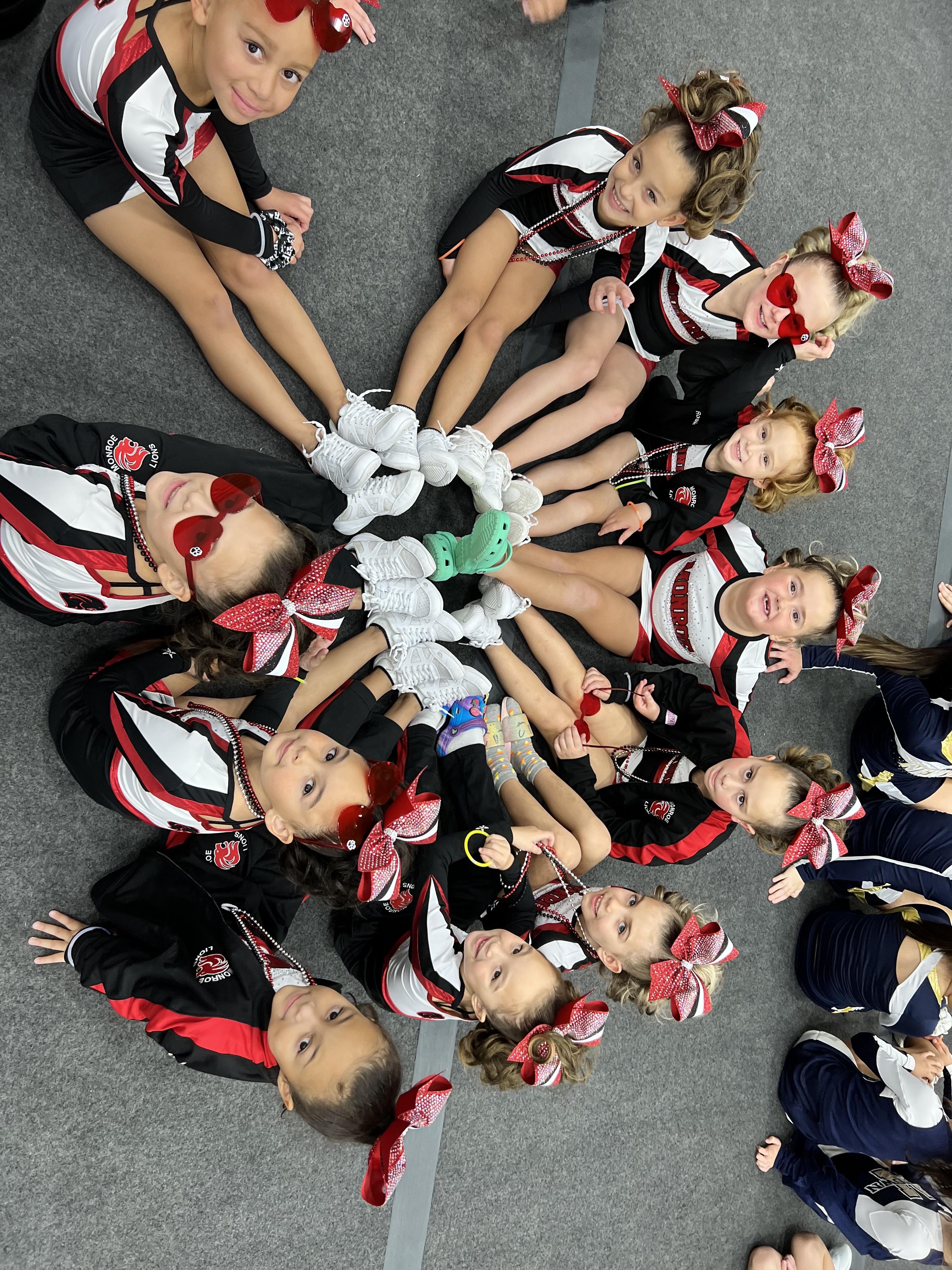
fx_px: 953
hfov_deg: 53.1
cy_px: 635
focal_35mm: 26
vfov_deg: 67.3
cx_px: 476
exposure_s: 1/112
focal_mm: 5.7
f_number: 1.5
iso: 125
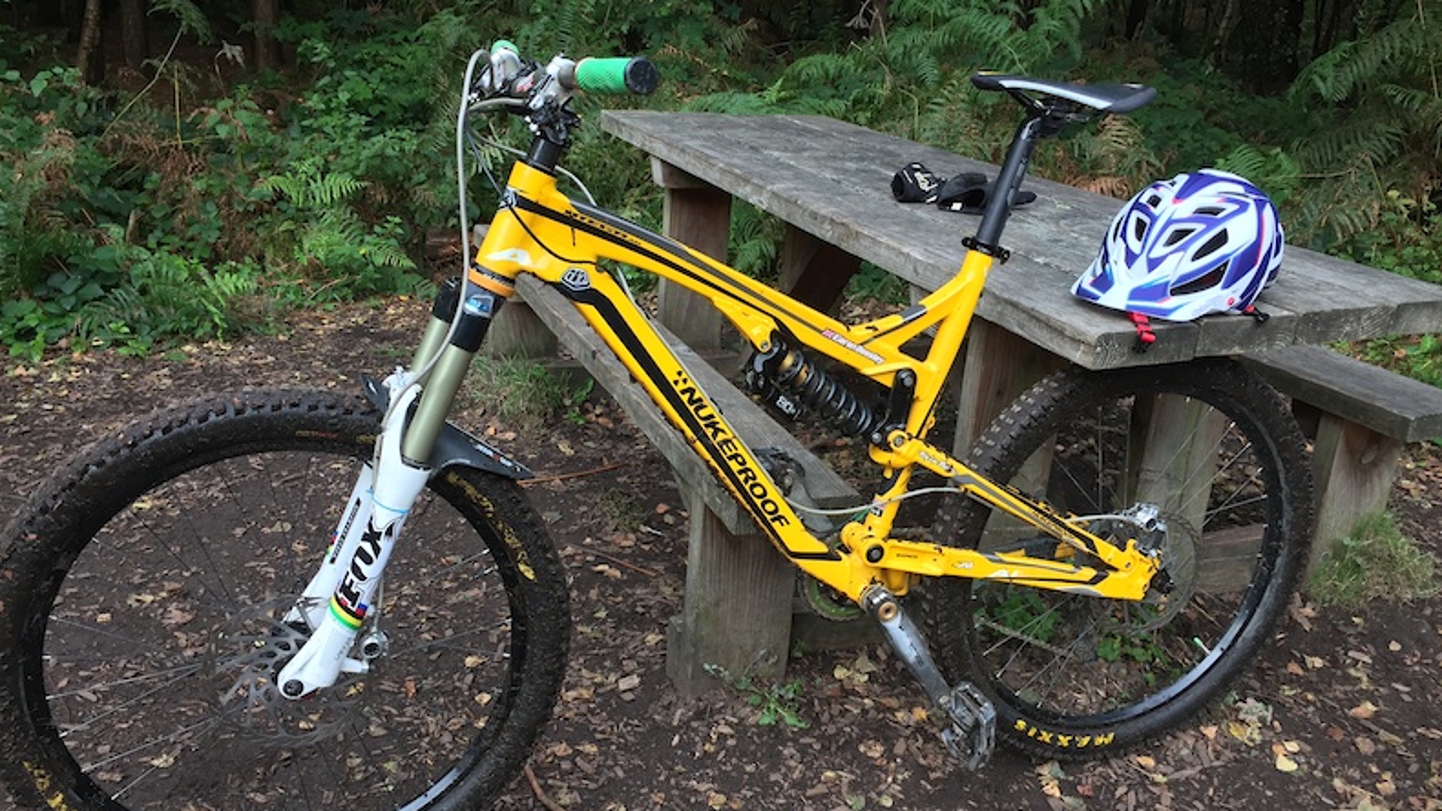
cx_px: 728
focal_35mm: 32
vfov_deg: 36.6
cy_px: 451
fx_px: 1223
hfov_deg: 61.0
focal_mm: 4.15
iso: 32
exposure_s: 1/134
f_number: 2.2
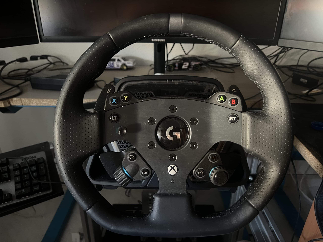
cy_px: 121
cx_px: 162
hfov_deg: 67.3
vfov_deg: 53.1
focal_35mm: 26
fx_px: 243
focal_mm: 5.7
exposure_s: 1/29
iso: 1000
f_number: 1.5
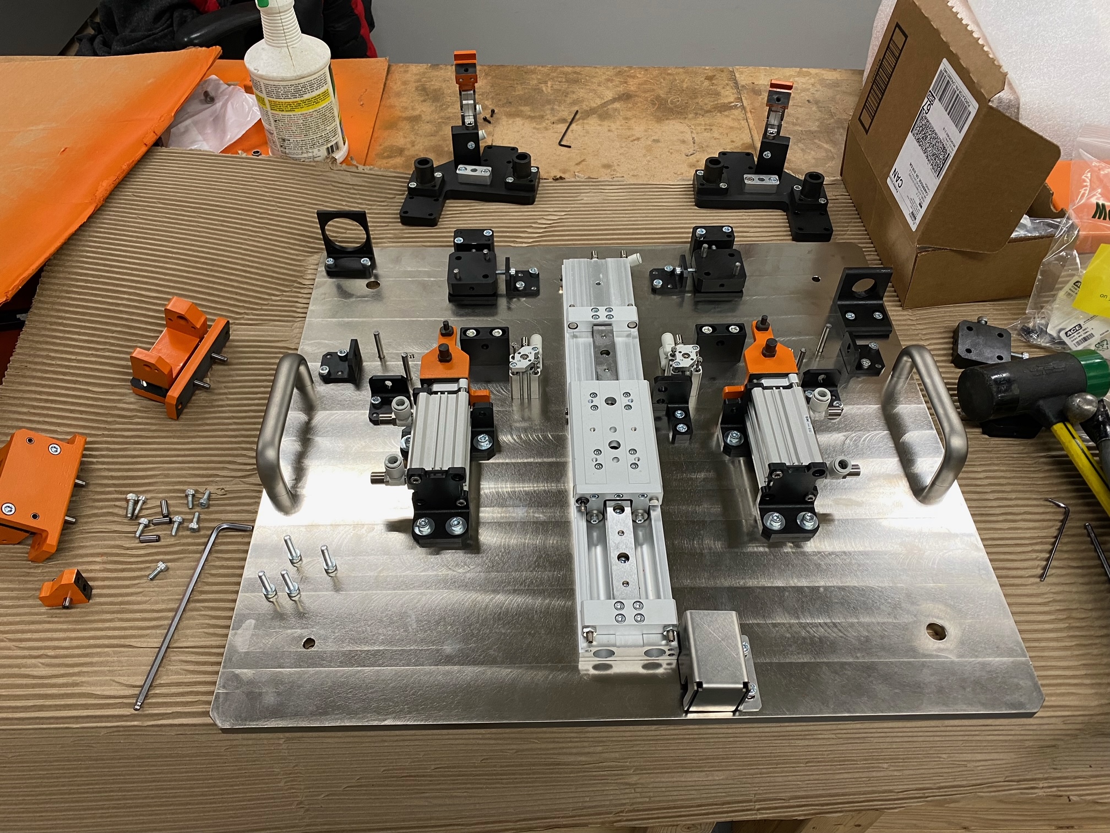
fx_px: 834
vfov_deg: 53.1
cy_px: 416
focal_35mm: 26
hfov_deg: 67.3
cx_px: 555
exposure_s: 1/60
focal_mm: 4.25
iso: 100
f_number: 1.8
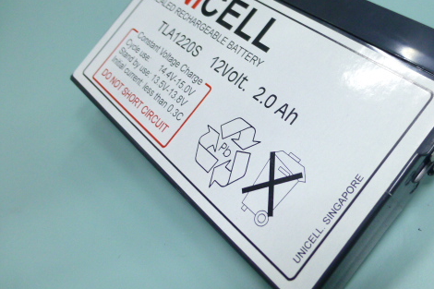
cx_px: 287
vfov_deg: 38.8
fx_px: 410
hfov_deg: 54.7
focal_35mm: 34
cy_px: 128
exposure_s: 1/50
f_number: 3.3
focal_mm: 4.3
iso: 400
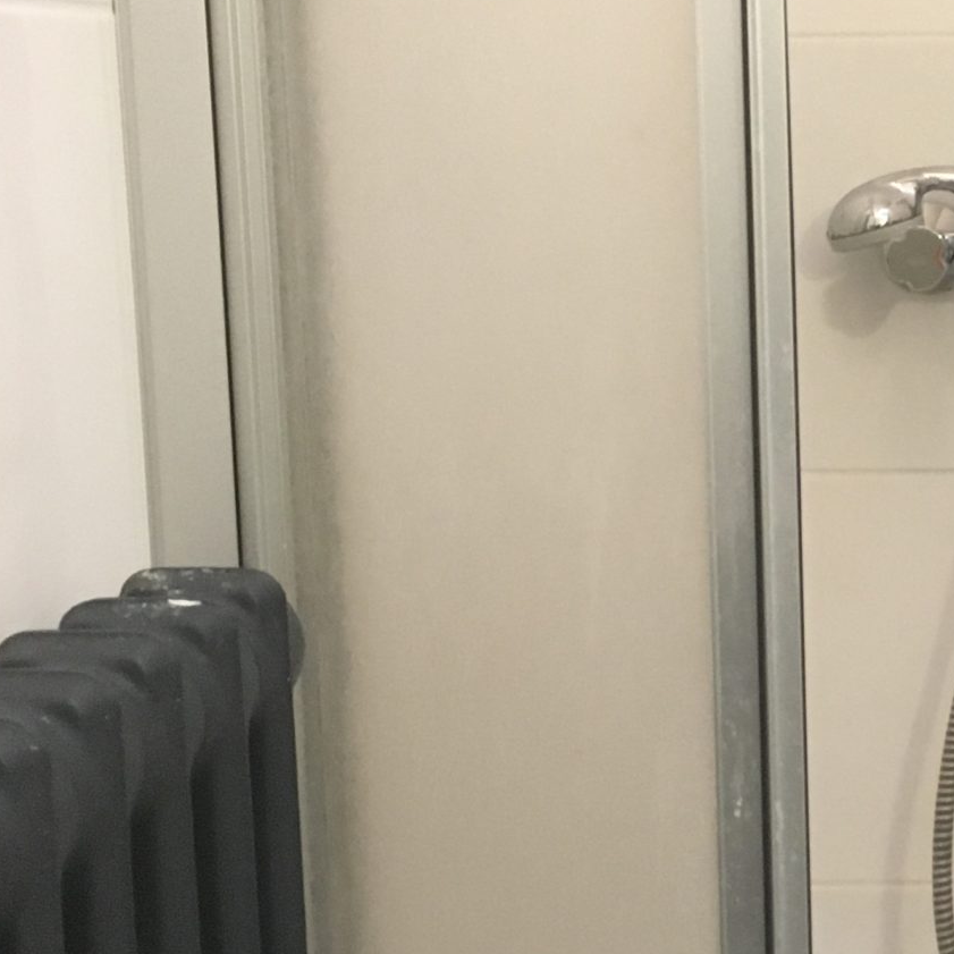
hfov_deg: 21.1
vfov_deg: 22.2
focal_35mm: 78
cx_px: 1040
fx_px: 2432
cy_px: 473
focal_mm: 4.15
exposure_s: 1/17
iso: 200
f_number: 2.2
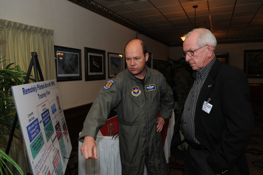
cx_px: 132
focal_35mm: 26
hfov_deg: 70.5
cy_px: 88
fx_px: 186
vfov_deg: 50.3
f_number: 5.6
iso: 320
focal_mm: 17
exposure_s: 1/60
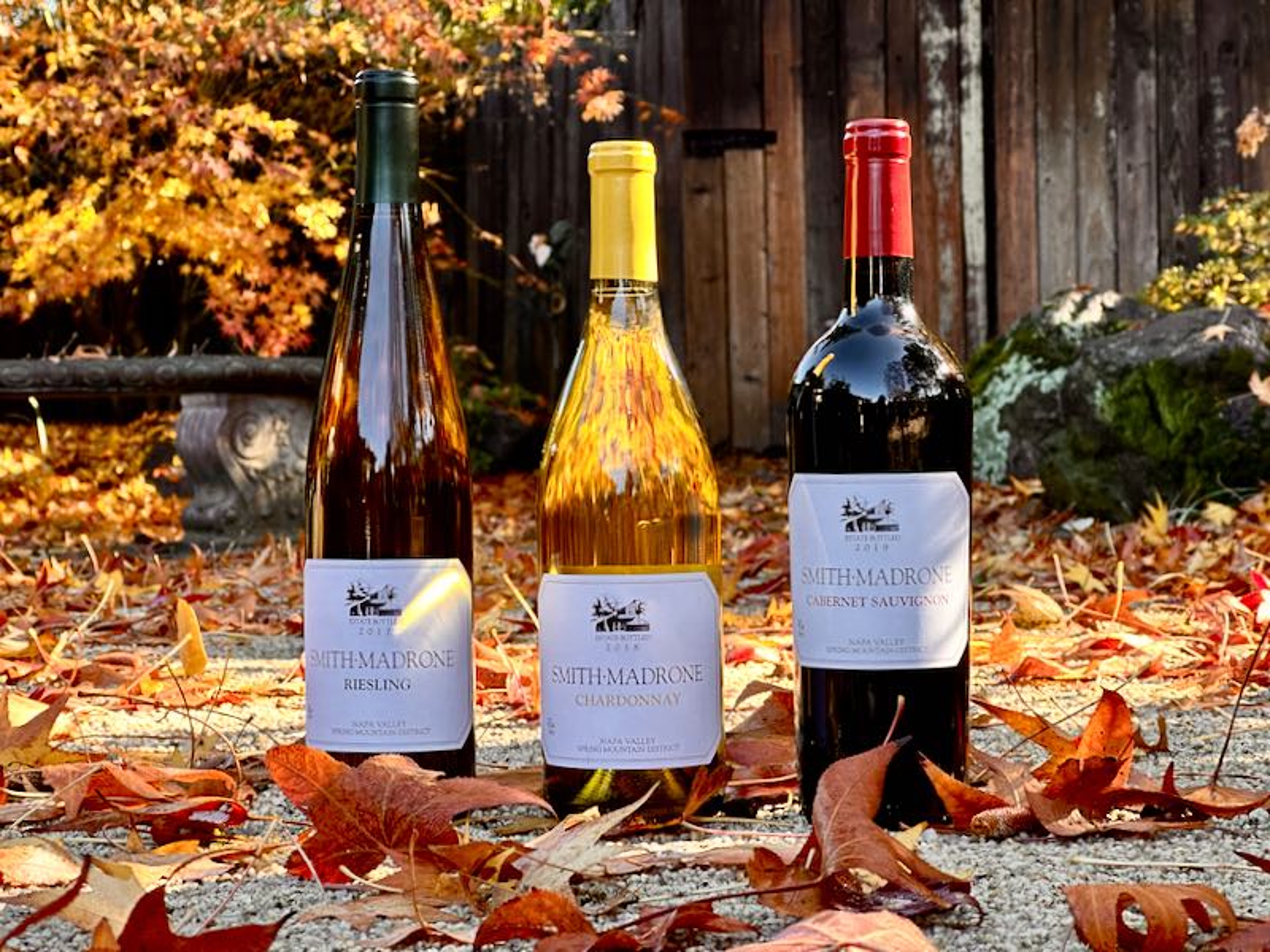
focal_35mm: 77
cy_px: 476
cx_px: 635
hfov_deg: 25.3
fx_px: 2825
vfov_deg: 19.1
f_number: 2.8
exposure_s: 1/99
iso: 64
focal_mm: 9
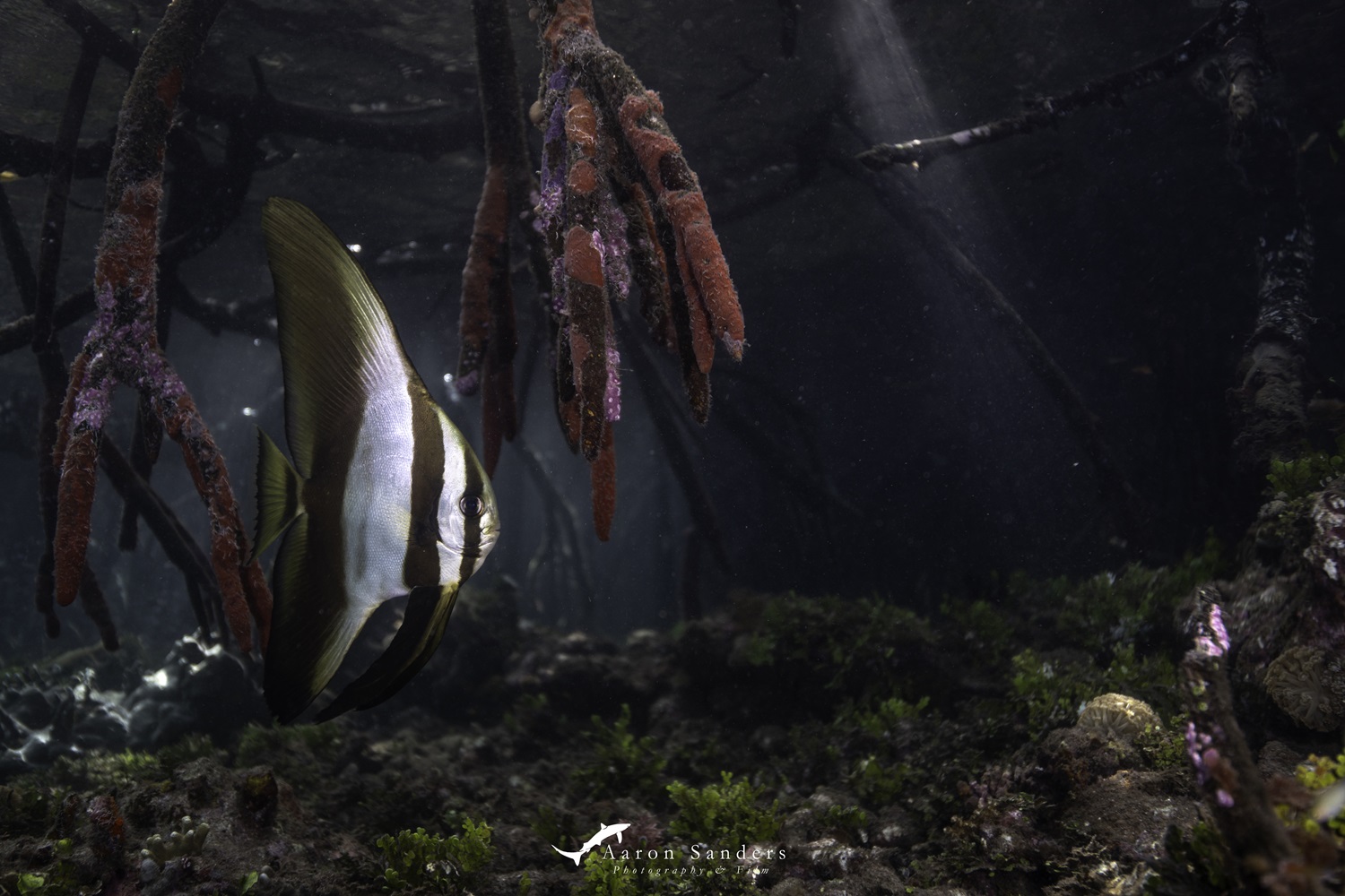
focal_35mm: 35
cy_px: 448
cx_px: 672
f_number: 4
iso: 160
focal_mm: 35
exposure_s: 1/100
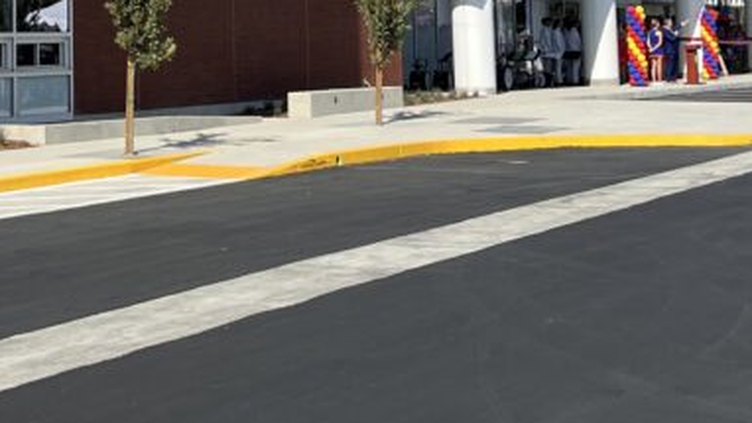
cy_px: -157
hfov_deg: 23.7
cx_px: 187
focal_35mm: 89
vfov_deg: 13.0
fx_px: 1775
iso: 50
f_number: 1.5
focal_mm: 5.7
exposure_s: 1/6579
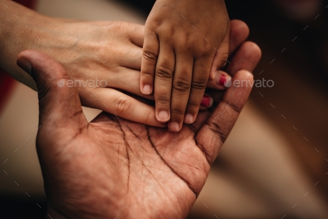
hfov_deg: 39.6
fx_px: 456
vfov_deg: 27.0
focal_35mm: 50
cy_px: 110
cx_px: 164
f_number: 1.8
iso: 500
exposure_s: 1/160
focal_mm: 50
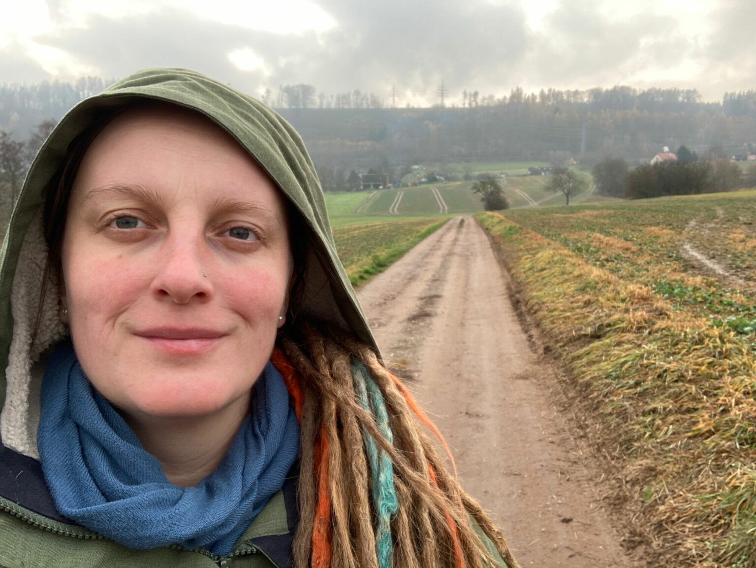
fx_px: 699
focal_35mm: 32
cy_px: 284
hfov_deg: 56.8
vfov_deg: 44.2
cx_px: 378
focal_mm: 2.87
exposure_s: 1/121
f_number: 2.2
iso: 20
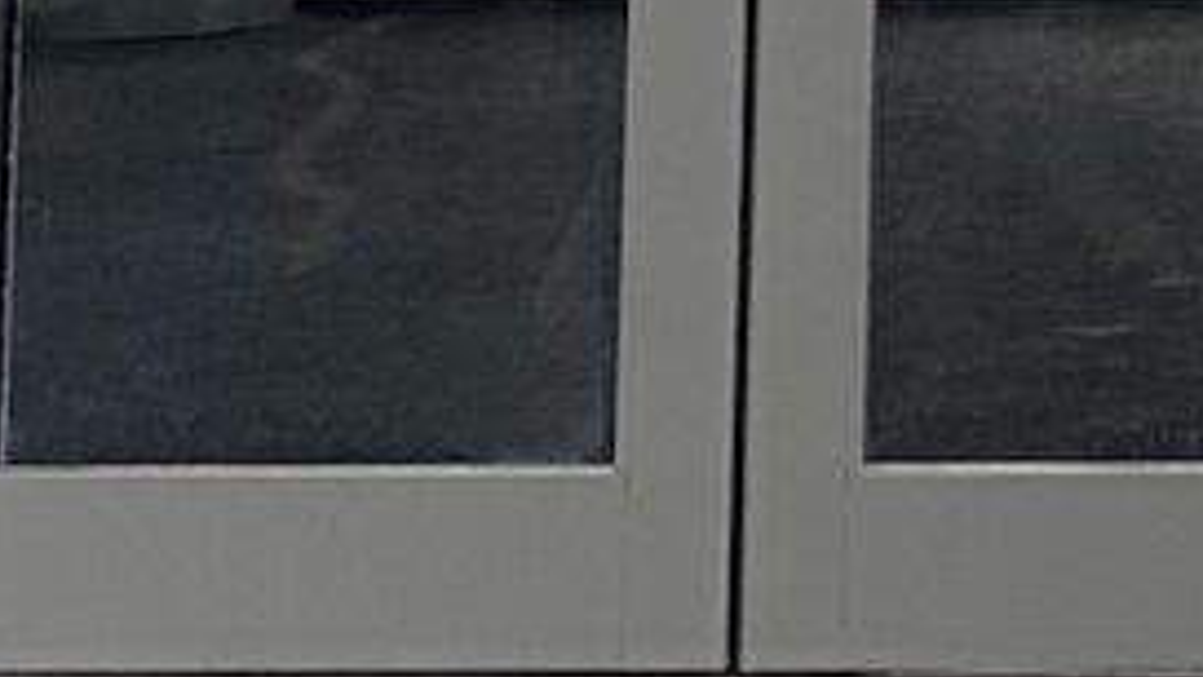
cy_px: -1823
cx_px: 2282
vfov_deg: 3.6
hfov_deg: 6.6
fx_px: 10208
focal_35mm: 320
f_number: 2
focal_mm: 6
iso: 32
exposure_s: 1/120
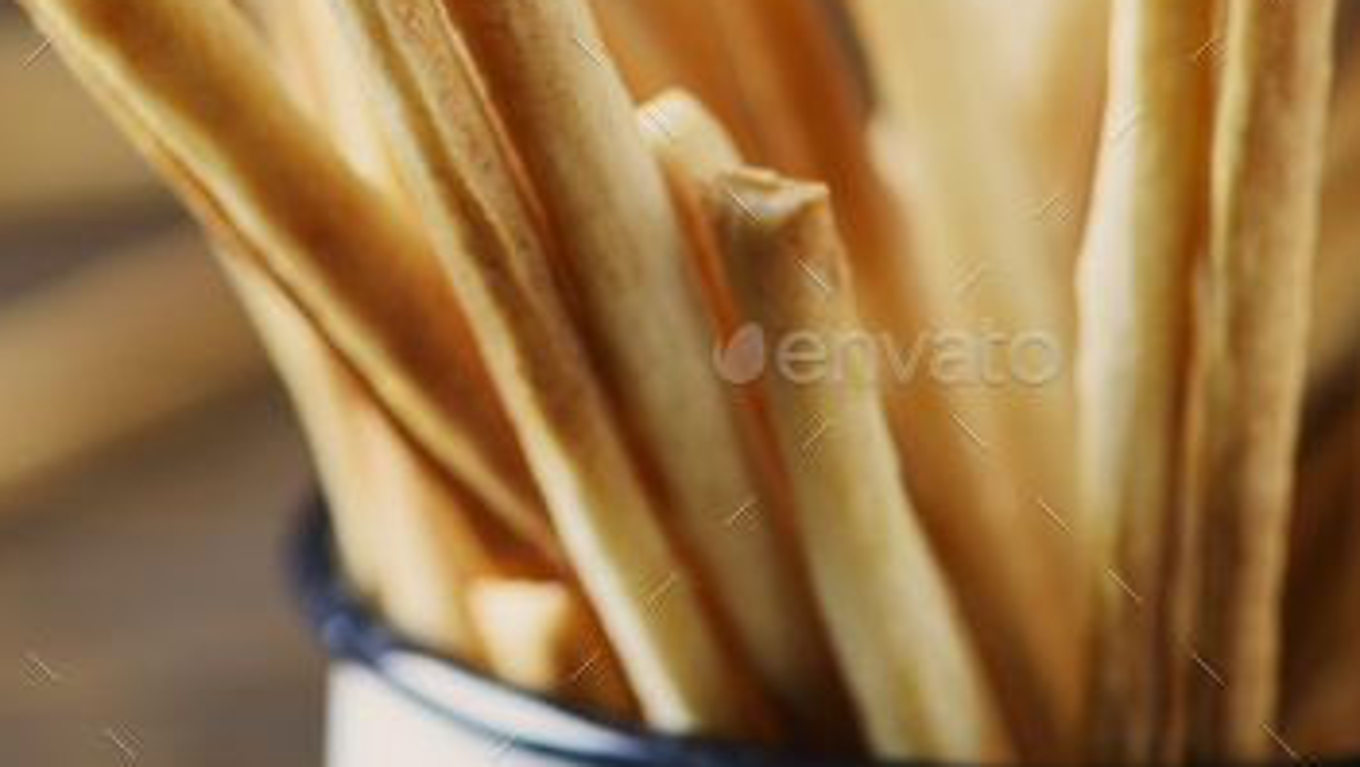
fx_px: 9996
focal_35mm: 277
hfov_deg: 7.8
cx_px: 294
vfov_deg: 4.4
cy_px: 325
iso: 100
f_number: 5.6
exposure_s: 1/160
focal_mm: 105
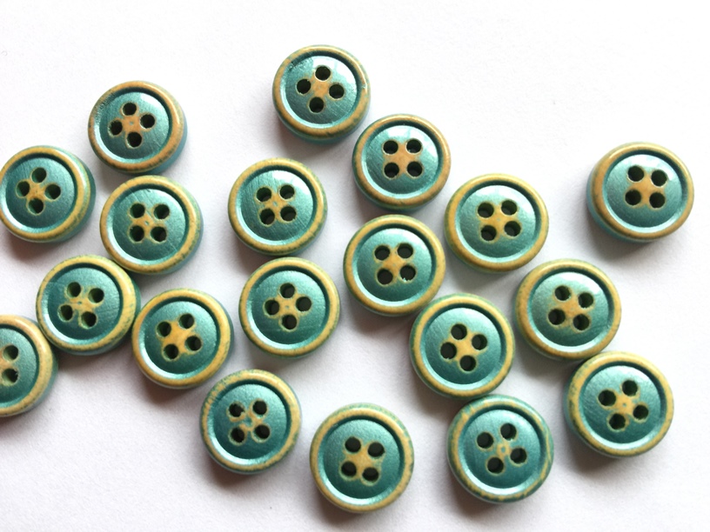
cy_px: 266
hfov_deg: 61.7
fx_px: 595
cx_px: 355
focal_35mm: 29
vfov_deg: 48.2
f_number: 2.2
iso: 40
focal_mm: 4.15
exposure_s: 1/33
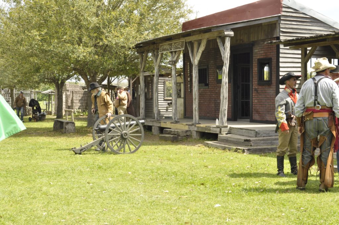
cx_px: 170
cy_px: 112
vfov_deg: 23.7
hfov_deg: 35.1
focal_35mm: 57
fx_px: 536
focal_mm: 38
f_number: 11
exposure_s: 1/200
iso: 400
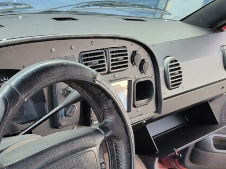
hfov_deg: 29.6
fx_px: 405
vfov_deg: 23.4
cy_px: 131
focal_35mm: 62
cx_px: 14
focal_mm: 5.4
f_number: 1.8
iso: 100
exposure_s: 1/120
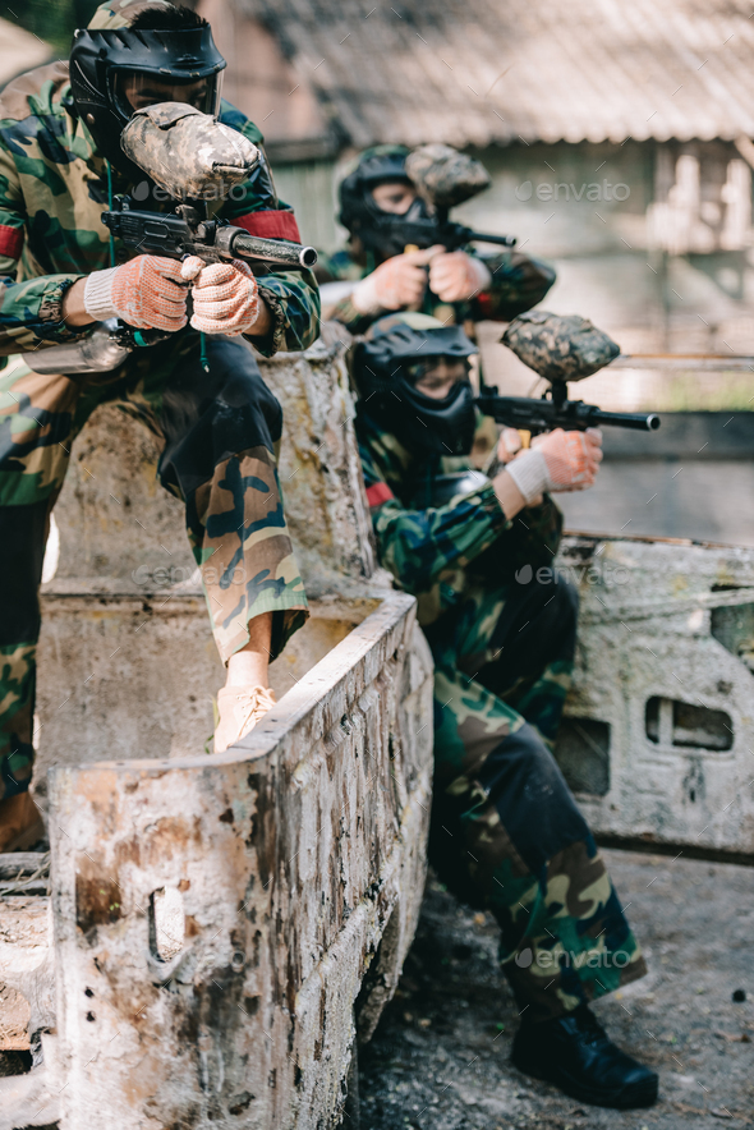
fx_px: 2888
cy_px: 565
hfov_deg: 14.9
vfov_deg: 22.1
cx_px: 377
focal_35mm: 92
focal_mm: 92
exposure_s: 1/640
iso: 400
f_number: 2.8
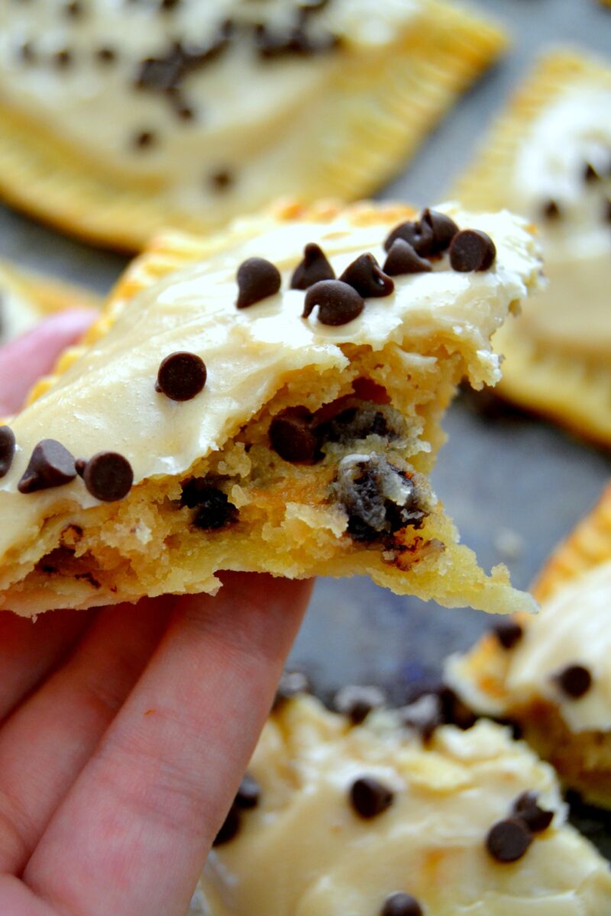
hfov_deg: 22.6
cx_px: 306
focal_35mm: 60
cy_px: 458
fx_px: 1527
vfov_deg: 33.4
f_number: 5
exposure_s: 1/50
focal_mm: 40
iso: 1600
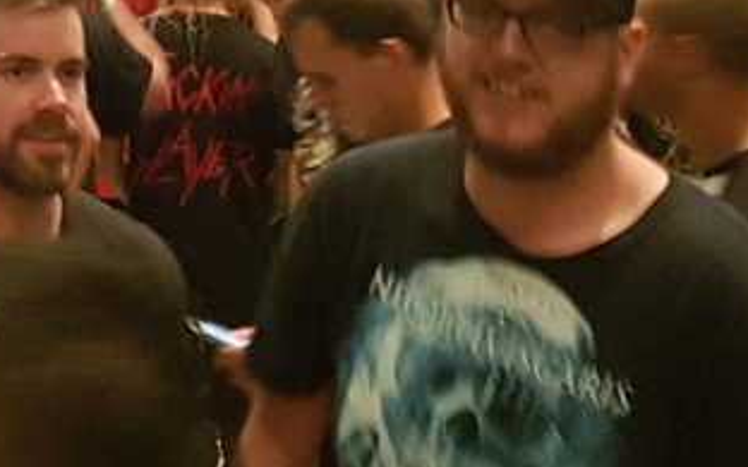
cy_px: -517
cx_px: -91
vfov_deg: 11.0
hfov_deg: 18.8
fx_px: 2161
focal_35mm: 106
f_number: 1.7
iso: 400
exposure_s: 1/10
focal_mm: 4.2
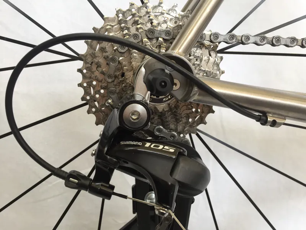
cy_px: 115
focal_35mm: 29
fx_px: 256
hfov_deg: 61.7
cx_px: 153
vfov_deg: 48.2
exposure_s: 1/100
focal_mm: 4.15
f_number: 2.2
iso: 50
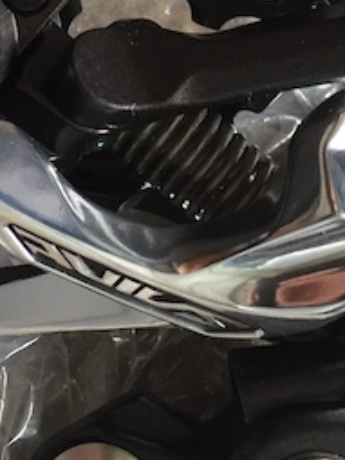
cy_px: -60
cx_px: 78
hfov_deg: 16.1
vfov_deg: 20.4
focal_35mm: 91
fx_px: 1210
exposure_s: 1/30
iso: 50
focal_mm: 4.15
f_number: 2.2
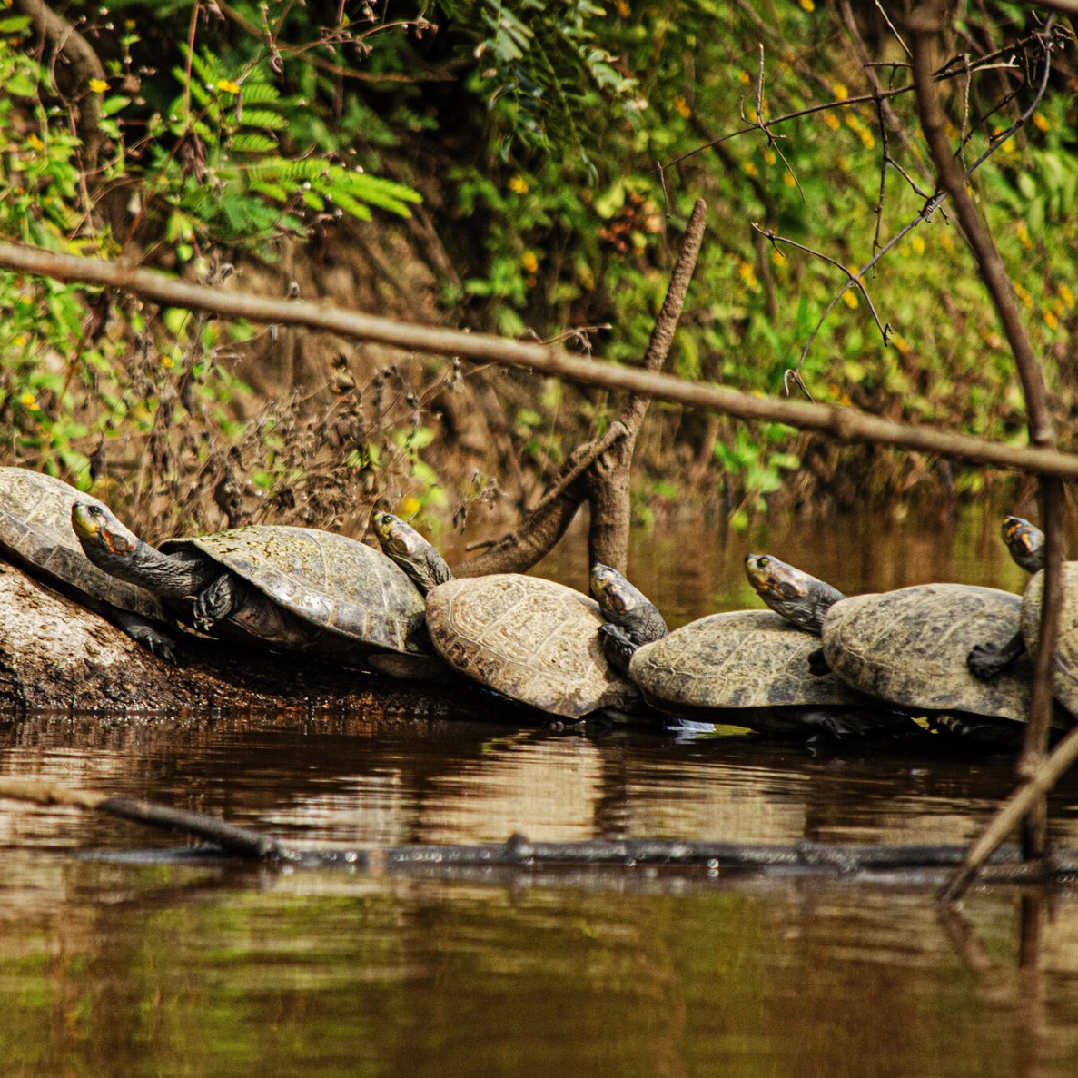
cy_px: 539
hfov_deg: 3.2
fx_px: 19026
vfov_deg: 3.2
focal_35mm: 540
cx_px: 472
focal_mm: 280
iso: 800
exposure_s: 1/1600
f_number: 5.6
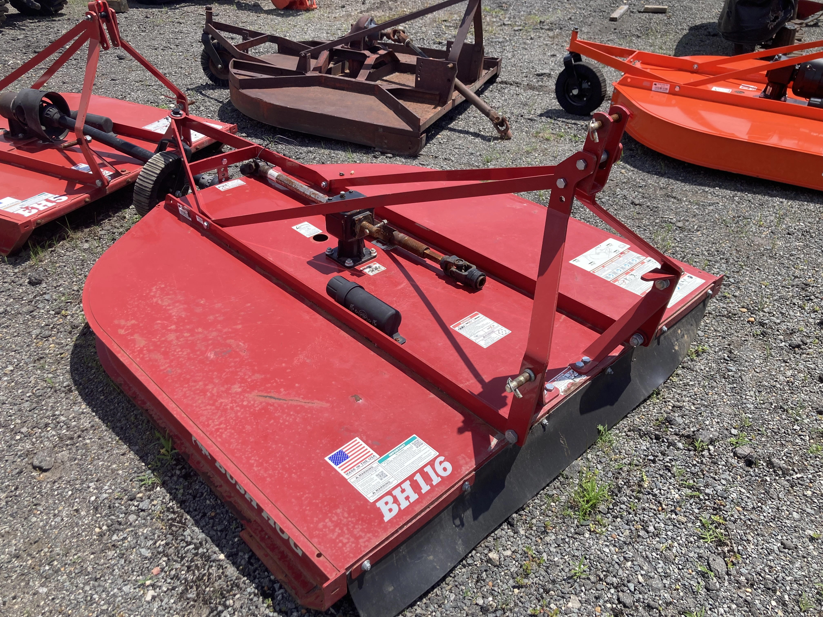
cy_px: 308
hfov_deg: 63.4
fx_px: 666
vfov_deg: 49.7
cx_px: 412
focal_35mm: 28
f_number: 1.8
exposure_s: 1/1412
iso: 20
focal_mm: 3.99
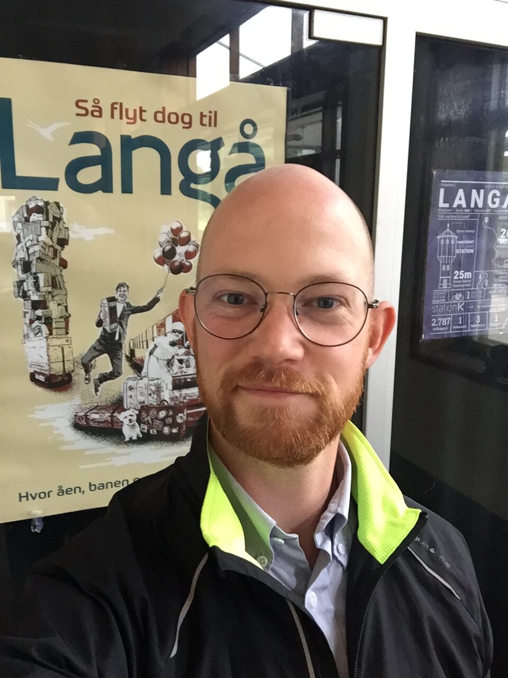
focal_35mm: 31
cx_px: 254
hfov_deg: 45.4
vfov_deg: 58.4
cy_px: 339
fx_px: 607
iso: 160
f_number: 2.2
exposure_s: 1/33
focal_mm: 2.65
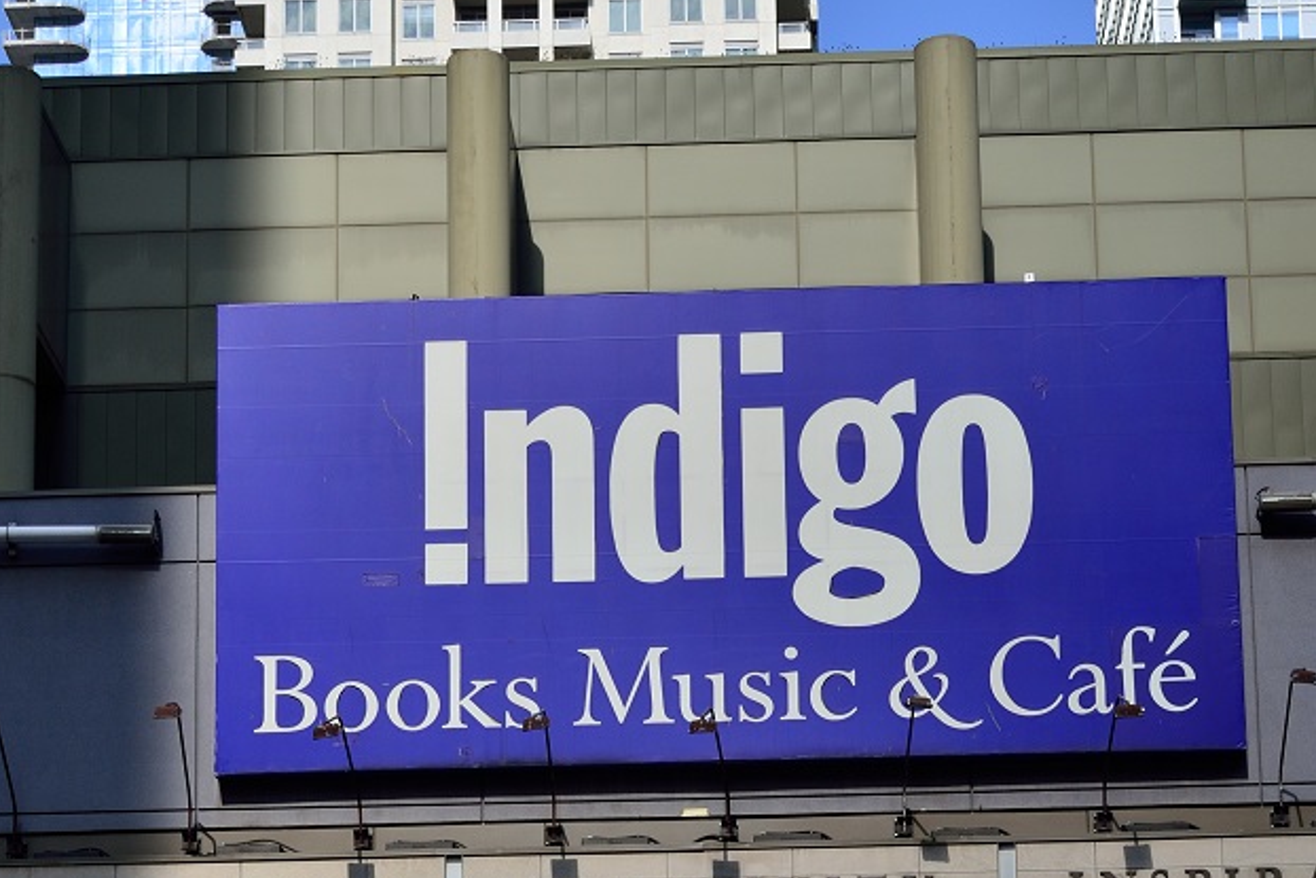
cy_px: 1169
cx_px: 677
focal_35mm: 93
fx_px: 3400
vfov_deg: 14.1
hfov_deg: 21.9
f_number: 8
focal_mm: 32
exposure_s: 1/400
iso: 100
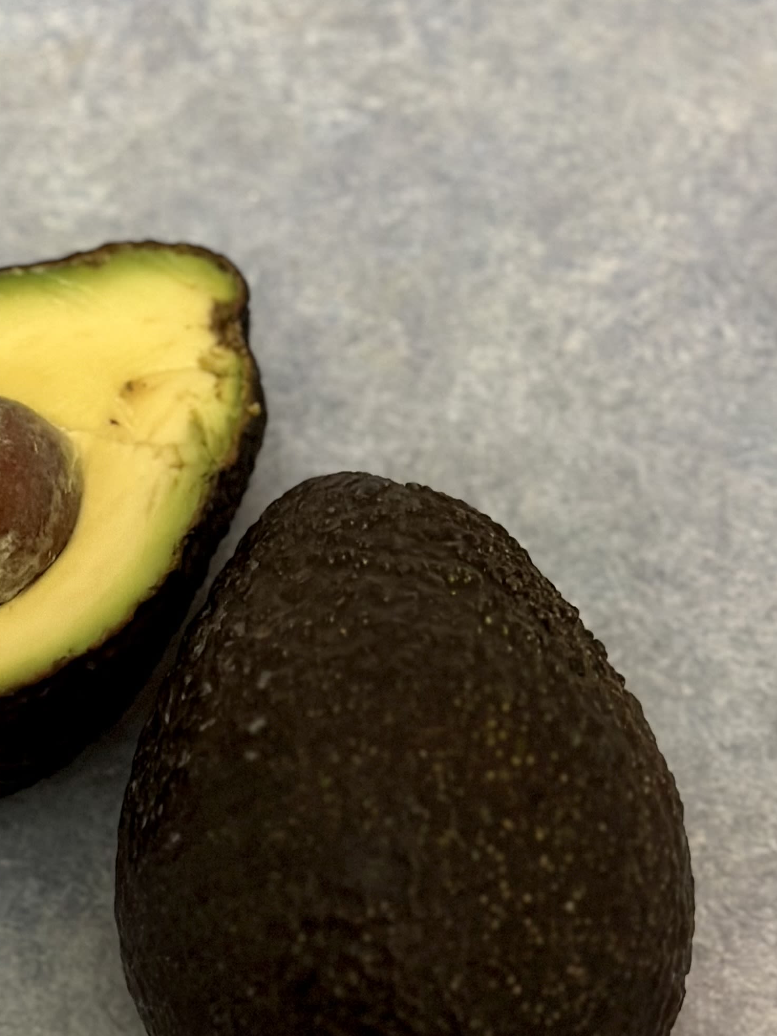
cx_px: 98
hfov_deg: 14.9
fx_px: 2933
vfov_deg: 20.0
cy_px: 661
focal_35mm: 98
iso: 500
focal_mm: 6.9
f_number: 1.8
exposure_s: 1/33
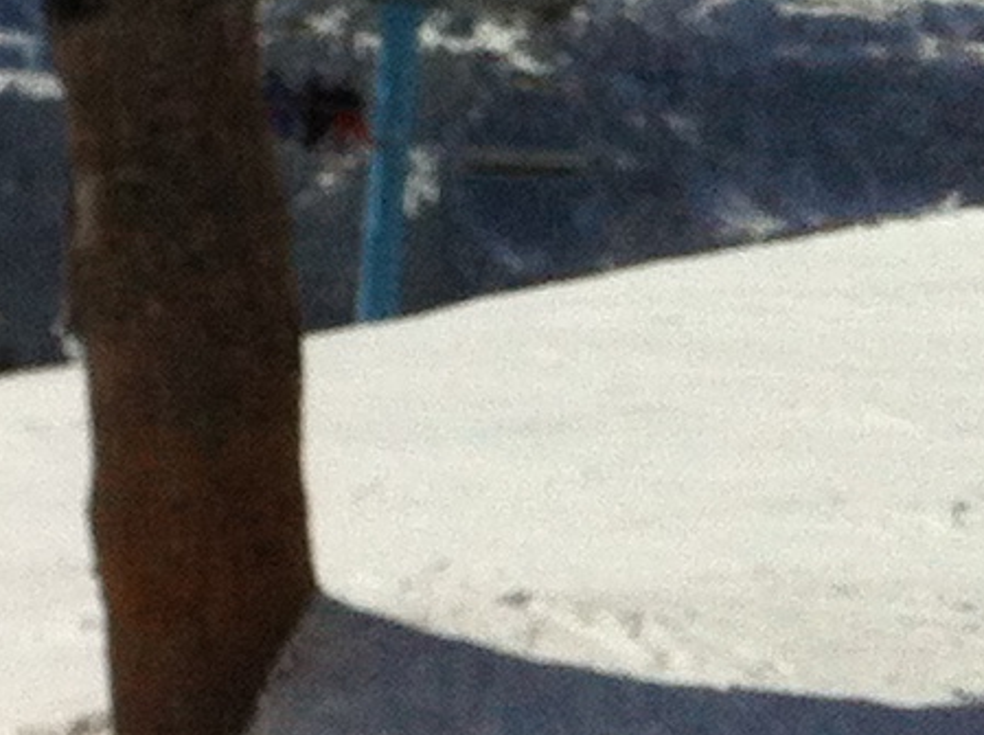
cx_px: -1771
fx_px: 5731
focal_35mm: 202
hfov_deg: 8.5
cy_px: -364
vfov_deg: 7.2
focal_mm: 3.85
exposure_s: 1/6033
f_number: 2.8
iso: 80
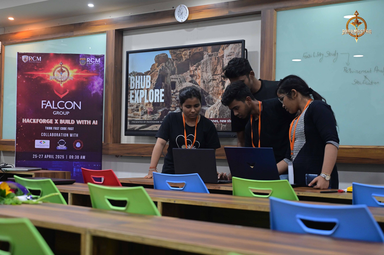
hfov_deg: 23.9
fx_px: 906
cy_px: 128
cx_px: 192
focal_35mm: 85
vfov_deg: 16.0
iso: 640
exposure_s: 1/250
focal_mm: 85
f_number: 1.8
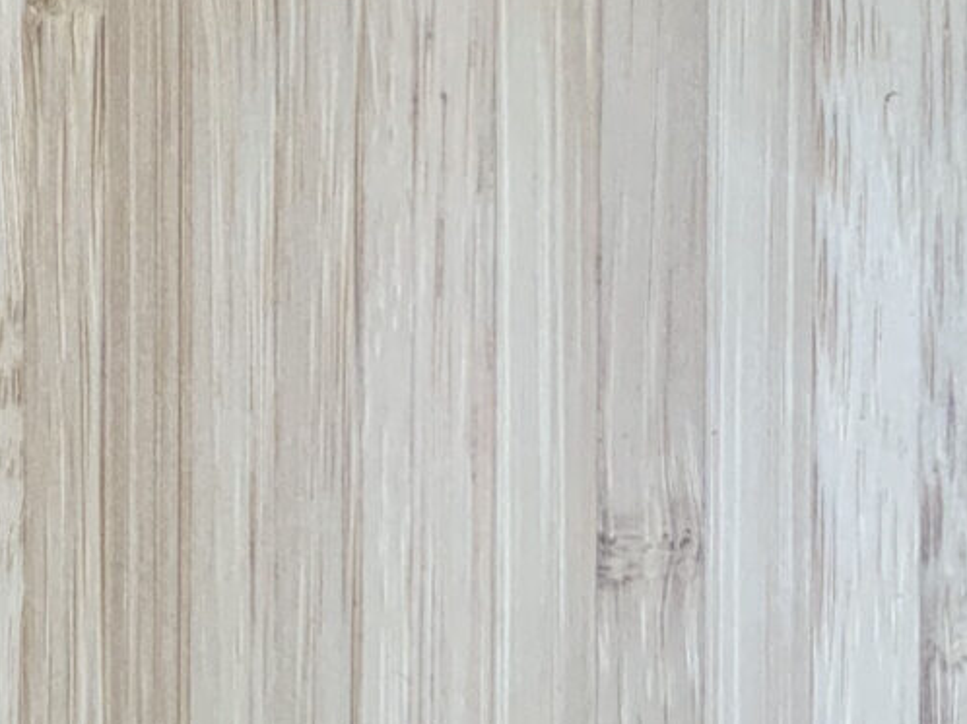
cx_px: -765
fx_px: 2988
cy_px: 68
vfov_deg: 13.7
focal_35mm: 107
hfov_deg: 15.7
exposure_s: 1/60
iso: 80
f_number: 1.8
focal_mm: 4.25
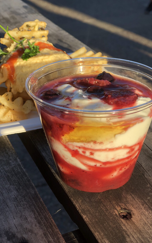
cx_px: 76
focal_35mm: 61
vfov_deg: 33.5
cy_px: 122
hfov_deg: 21.3
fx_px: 404
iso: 20
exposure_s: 1/231
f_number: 2.8
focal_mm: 6.6
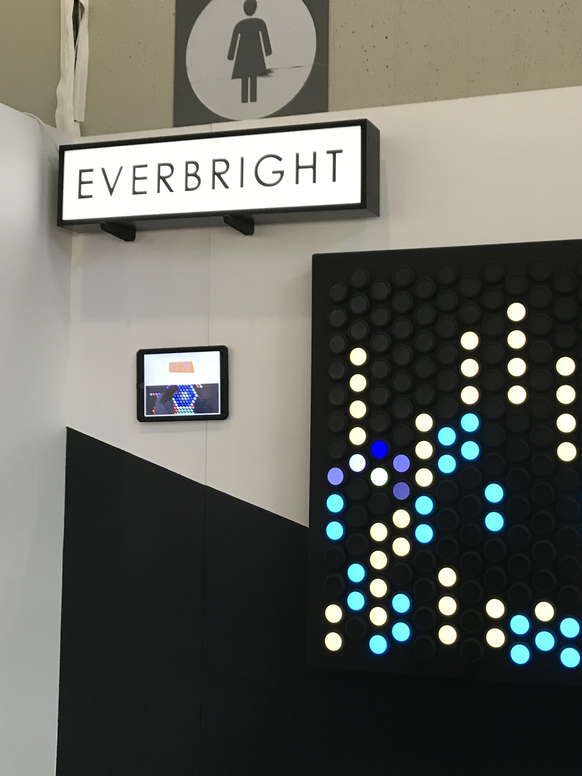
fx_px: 919
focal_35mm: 41
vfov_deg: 45.7
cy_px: 362
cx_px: 417
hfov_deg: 34.6
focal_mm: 3.99
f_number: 1.8
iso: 40
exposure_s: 1/30
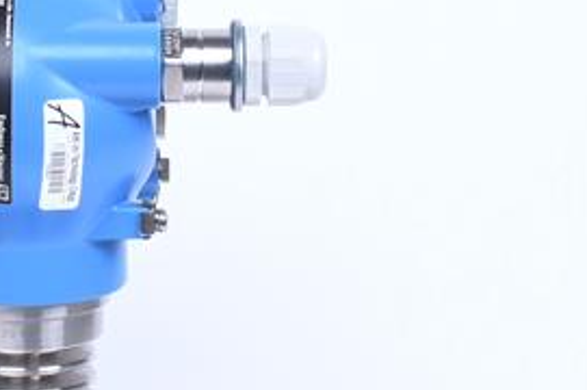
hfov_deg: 24.0
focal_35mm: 82
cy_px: 217
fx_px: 1335
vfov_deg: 16.6
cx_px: 39
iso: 200
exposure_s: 1/200
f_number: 16
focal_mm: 25
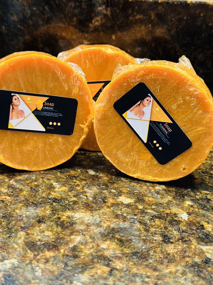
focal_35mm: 48
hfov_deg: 30.3
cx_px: 106
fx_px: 394
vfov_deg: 39.7
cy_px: 142
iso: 320
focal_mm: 6.86
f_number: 1.78
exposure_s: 1/40
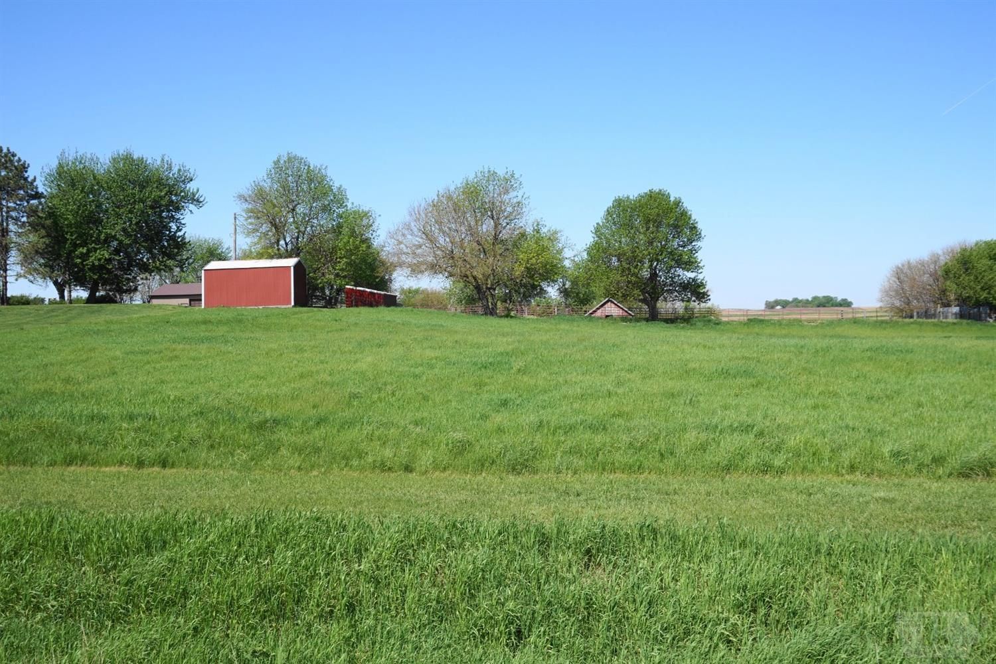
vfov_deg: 36.9
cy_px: 332
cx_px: 498
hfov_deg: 53.1
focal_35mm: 36
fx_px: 996
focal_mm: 24
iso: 100
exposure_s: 1/160
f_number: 11
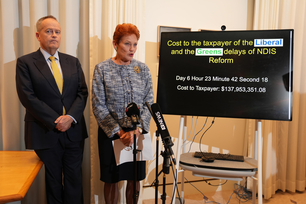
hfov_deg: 57.2
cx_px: 153
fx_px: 280
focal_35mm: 33
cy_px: 102
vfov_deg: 40.0
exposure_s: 1/250
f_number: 2.8
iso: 1250
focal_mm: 33
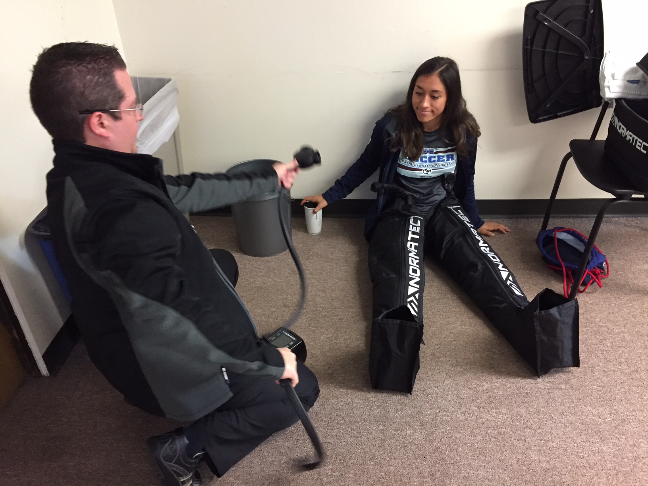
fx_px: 543
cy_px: 243
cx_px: 324
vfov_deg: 48.2
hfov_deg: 61.7
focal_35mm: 29
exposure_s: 1/20
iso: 250
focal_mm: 4.15
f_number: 2.2
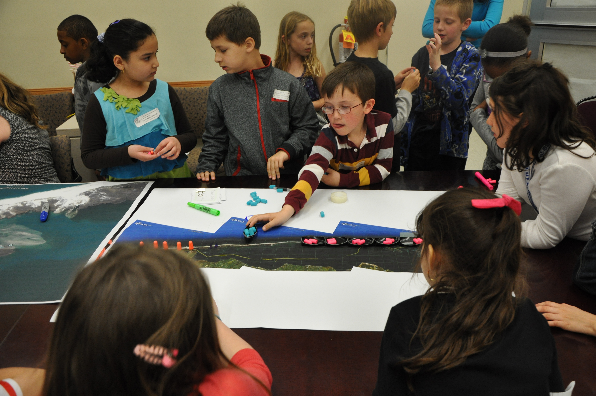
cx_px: 298
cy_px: 198
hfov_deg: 59.6
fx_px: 521
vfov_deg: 41.6
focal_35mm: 32
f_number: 4
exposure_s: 1/60
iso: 800
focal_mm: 21
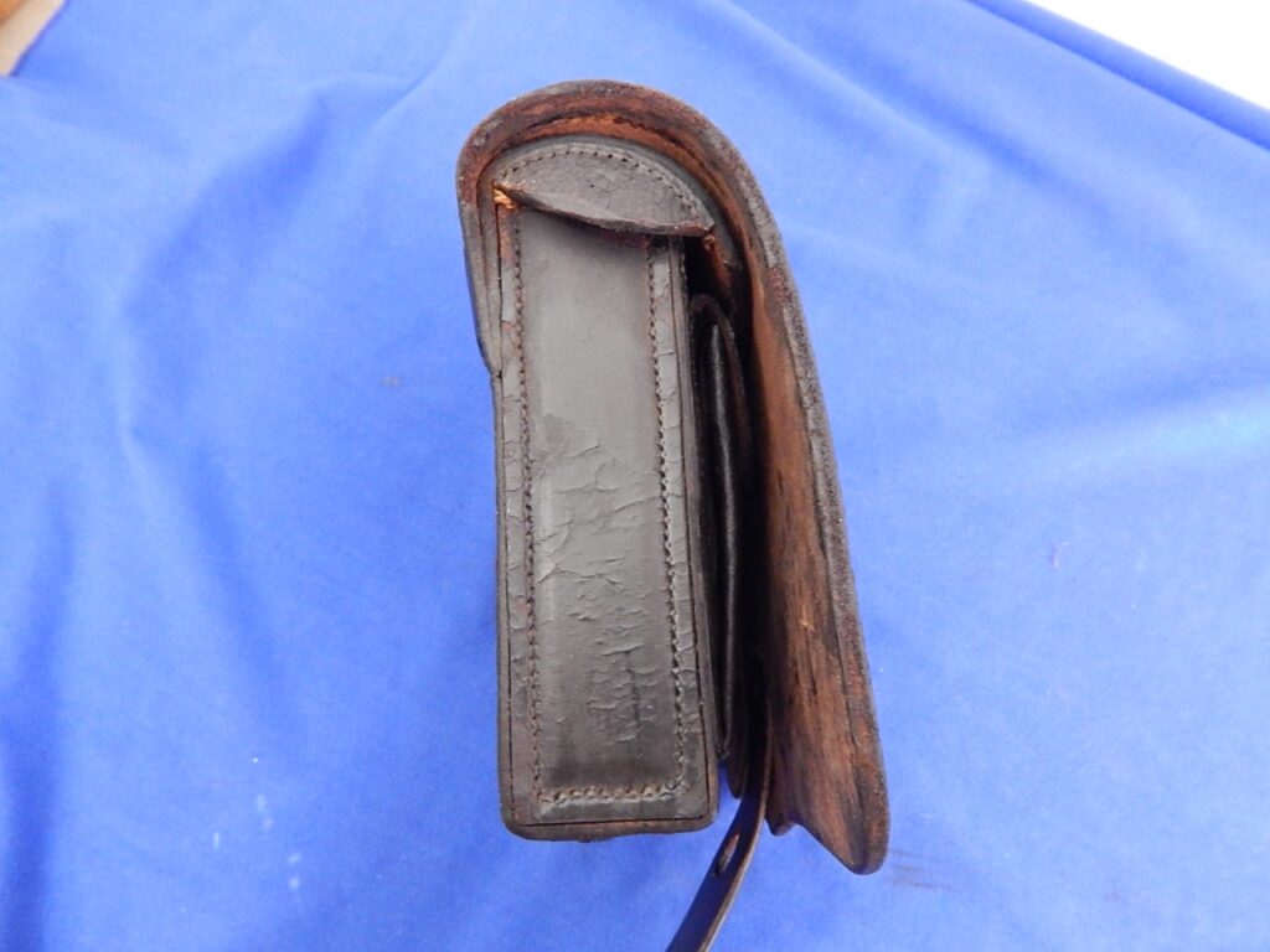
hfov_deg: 76.4
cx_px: 635
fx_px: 807
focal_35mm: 22
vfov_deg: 61.1
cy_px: 476
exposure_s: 1/8
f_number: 3
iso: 640
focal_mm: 4
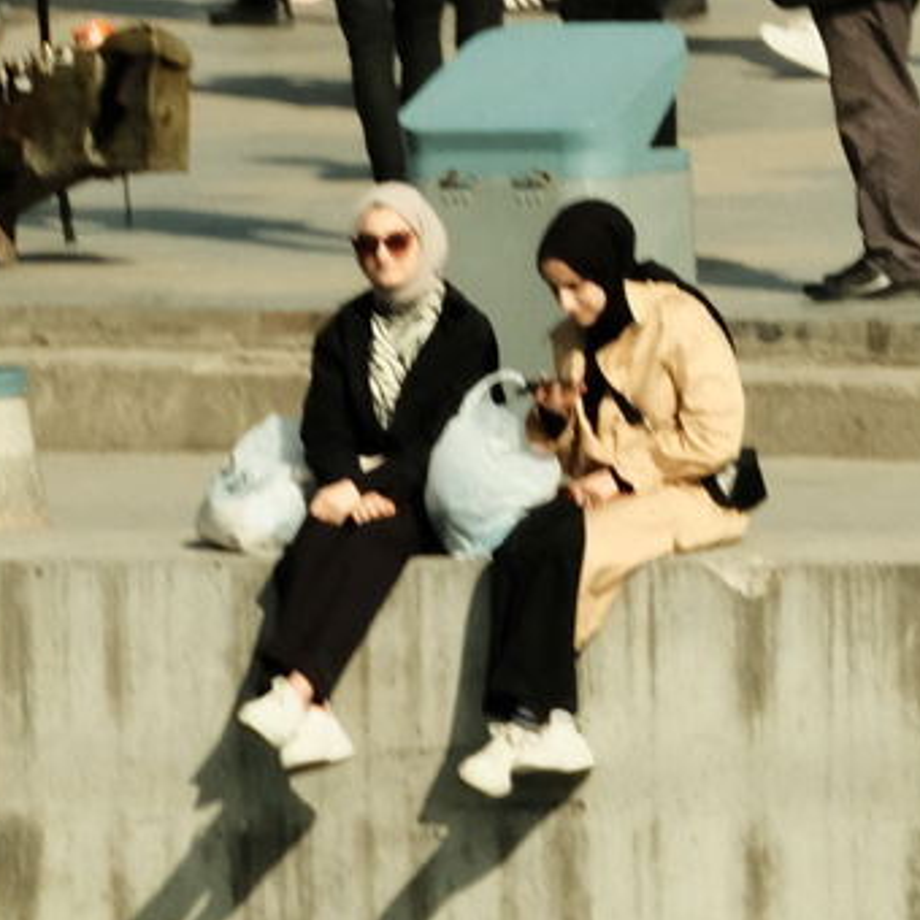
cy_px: -446
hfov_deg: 2.2
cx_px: 1808
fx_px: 24085
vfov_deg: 2.2
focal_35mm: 801
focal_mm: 132
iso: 800
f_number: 11
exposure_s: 1/420
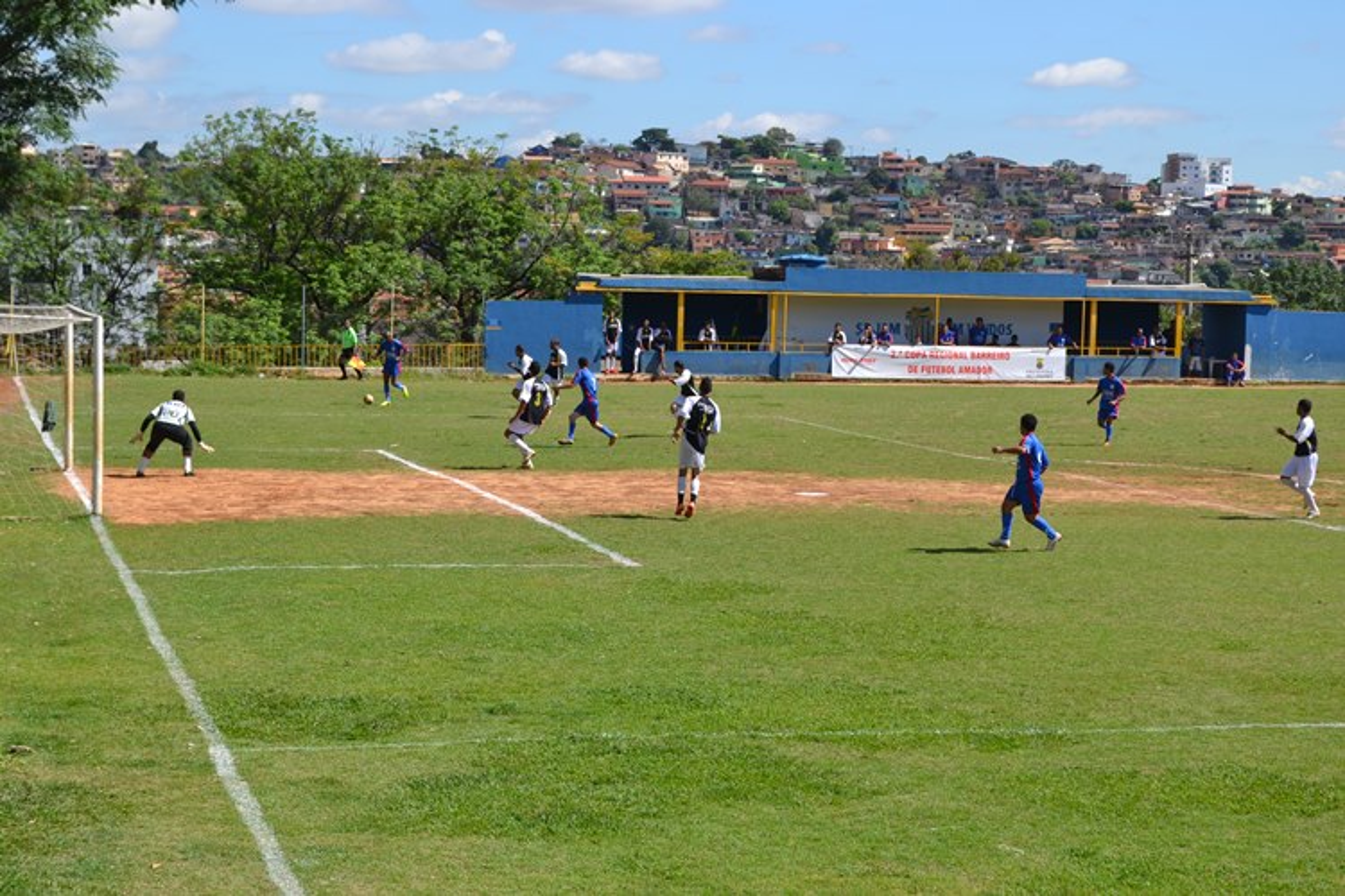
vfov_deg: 18.9
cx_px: 672
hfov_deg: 28.1
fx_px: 2690
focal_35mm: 72
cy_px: 448
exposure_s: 1/250
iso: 100
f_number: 8
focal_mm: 48
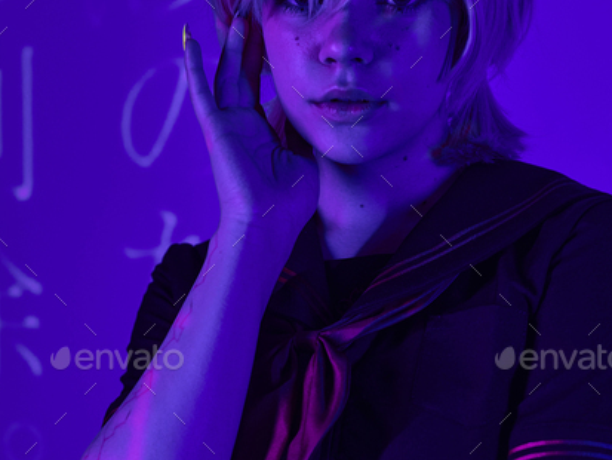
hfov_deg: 19.1
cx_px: 335
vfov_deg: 14.3
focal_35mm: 103
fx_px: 1822
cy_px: 348
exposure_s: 1/160
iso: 400
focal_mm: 50
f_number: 2.8
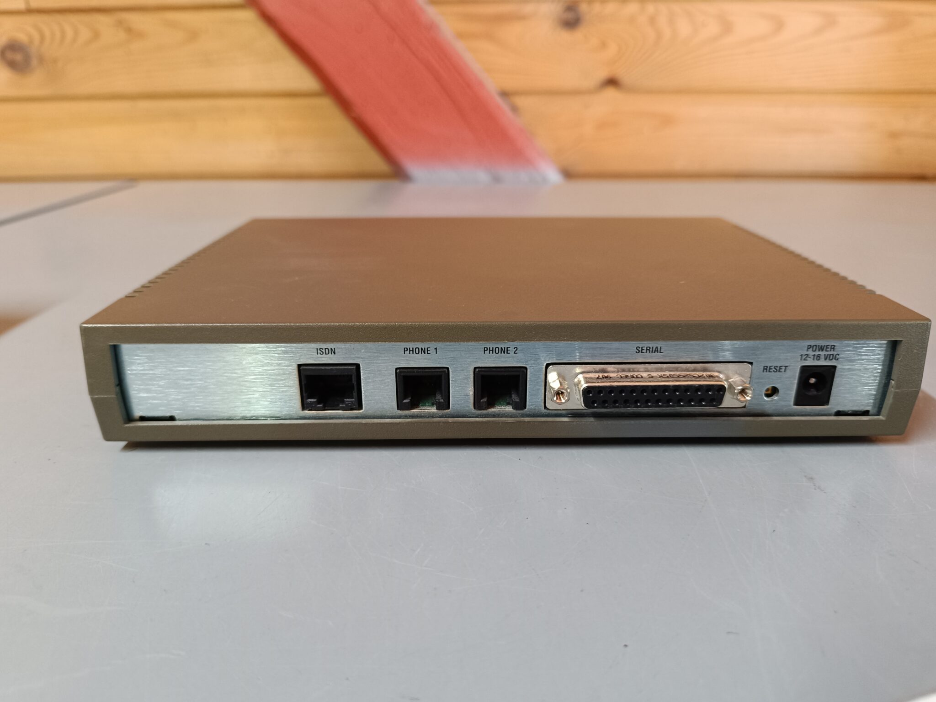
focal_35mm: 24
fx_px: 649
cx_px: 468
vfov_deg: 56.8
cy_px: 351
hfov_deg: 71.6
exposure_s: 1/25
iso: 683
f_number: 1.88
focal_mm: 5.59
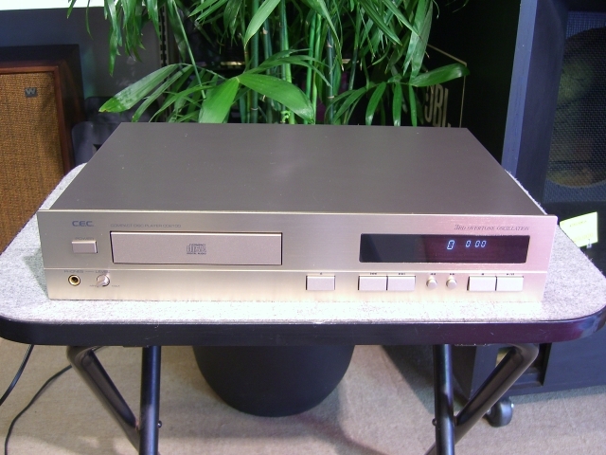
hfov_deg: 49.0
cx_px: 303
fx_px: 665
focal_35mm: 38
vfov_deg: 37.7
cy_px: 228
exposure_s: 1/10
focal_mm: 7.9
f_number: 2.8
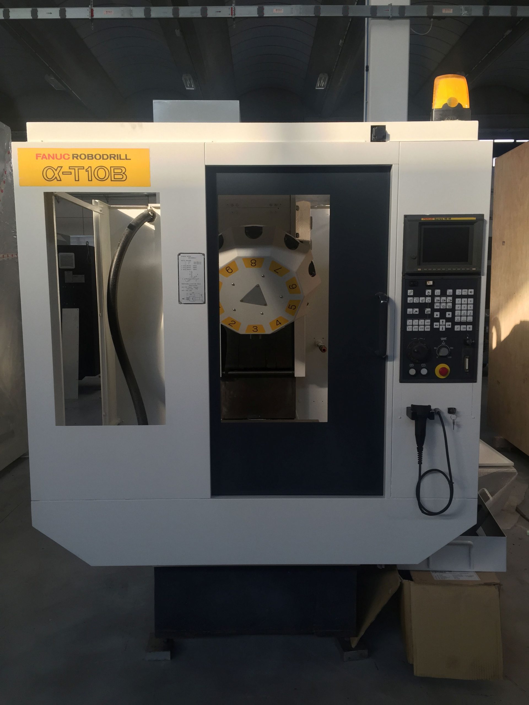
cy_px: 352
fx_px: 591
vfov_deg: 61.7
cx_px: 264
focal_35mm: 29
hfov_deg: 48.2
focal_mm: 4.15
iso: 50
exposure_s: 1/120
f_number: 2.2
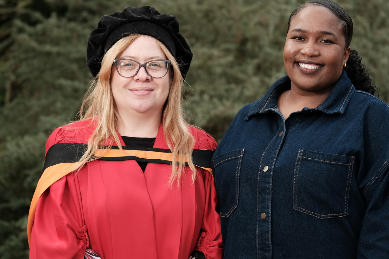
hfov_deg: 11.0
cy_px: 135
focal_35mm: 187
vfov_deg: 7.3
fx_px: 2020
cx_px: 193
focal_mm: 95
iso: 200
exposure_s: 1/160
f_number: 4.5
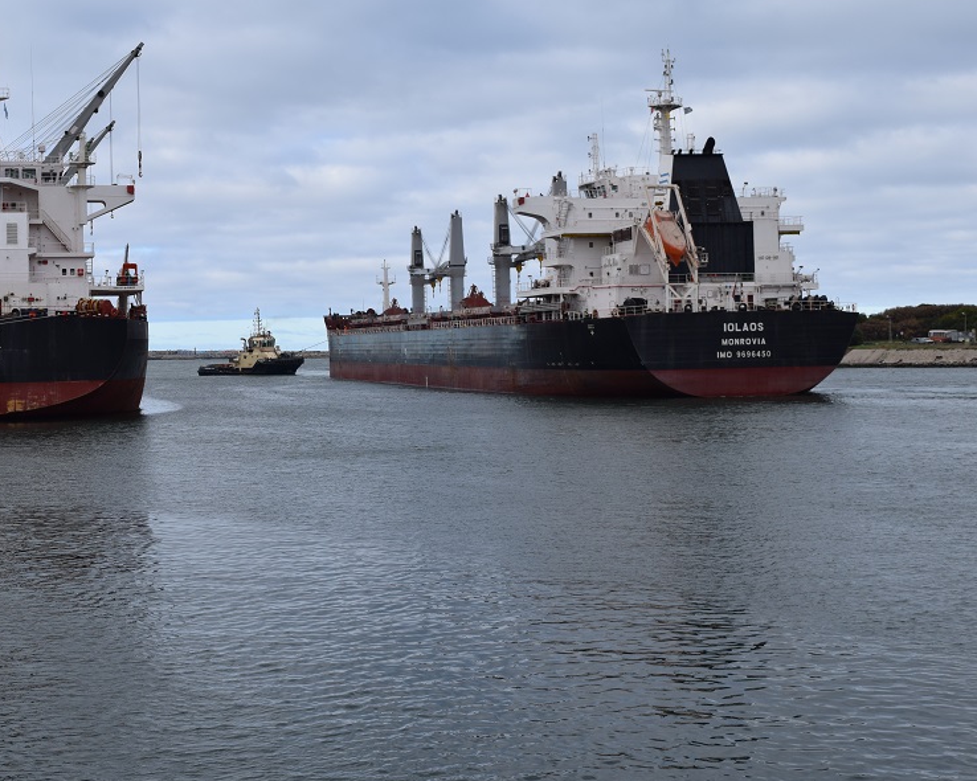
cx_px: 323
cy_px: 373
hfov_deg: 32.9
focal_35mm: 57
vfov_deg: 26.8
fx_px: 1638
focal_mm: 29
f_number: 9
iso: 200
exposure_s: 1/320
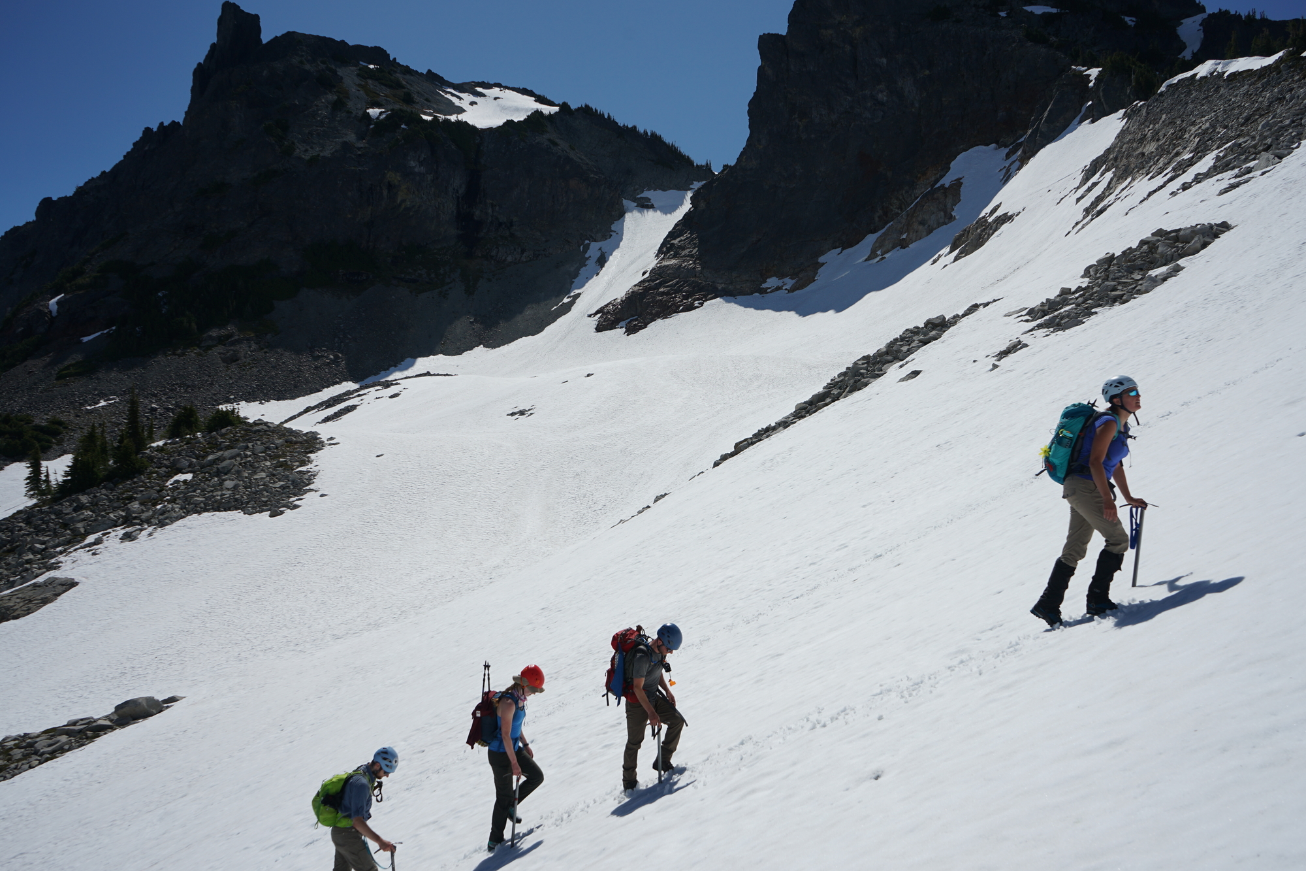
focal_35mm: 28
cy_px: 436
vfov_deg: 46.4
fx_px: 1016
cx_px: 653
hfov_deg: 65.5
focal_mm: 28
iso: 100
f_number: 8
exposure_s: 1/1000
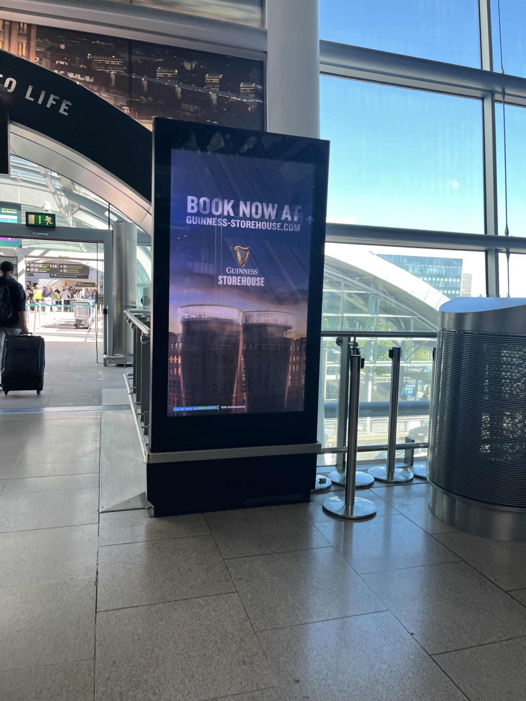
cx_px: 263
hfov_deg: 53.1
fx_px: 527
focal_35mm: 26
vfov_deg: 67.3
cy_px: 350
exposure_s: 1/122
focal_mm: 5.1
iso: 40
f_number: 1.6
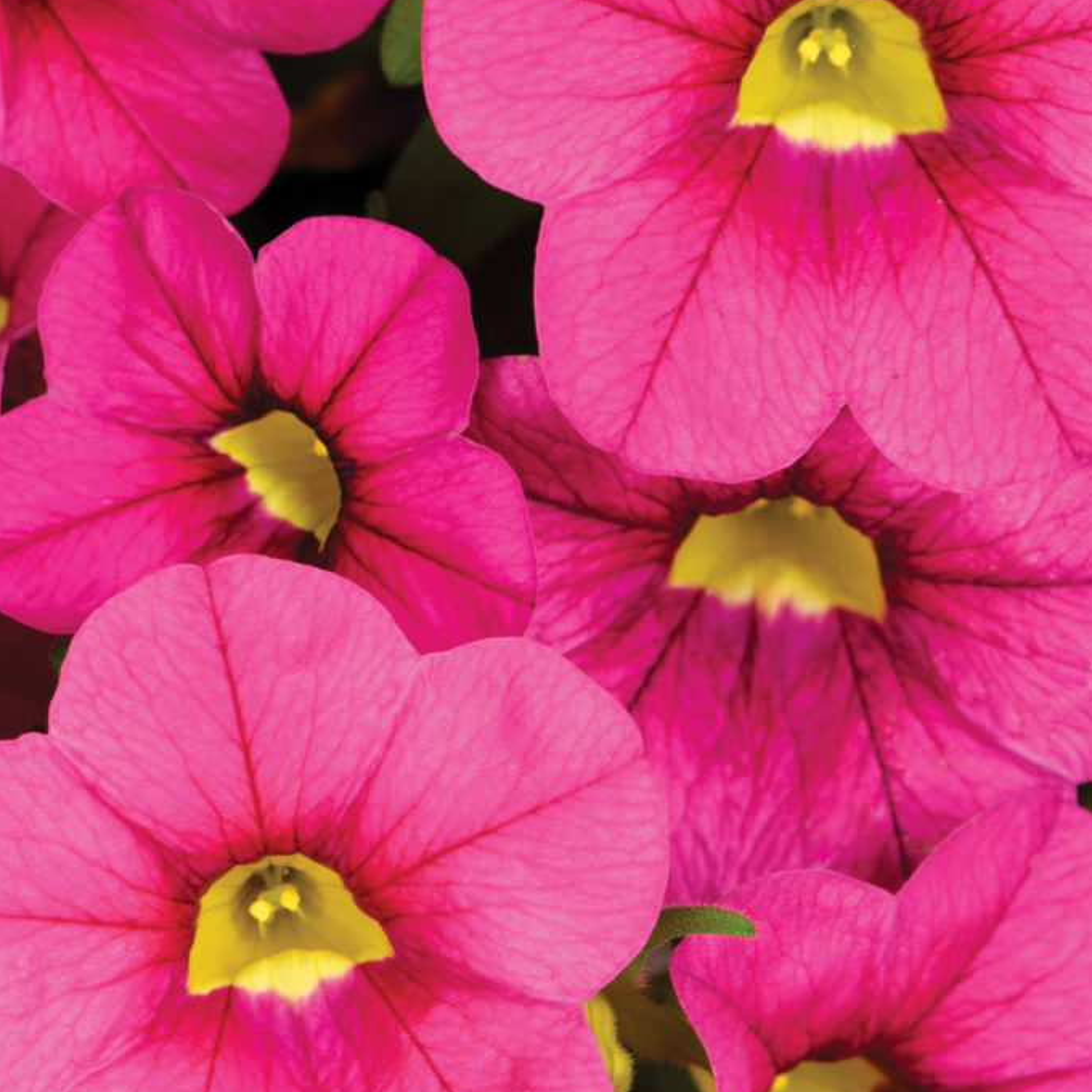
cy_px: 623
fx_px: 7197
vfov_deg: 8.7
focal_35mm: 202
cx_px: 545
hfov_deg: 8.7
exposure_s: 1/25
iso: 100
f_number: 16
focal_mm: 105
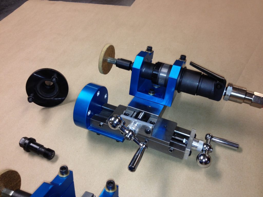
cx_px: 132
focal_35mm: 35
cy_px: 98
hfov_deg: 52.6
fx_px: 266
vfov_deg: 40.7
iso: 50
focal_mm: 4.28
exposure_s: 1/25
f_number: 2.4
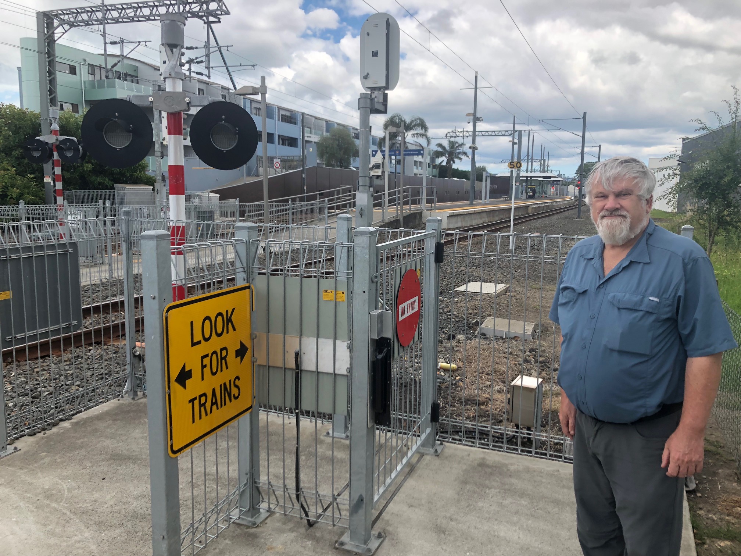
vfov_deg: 48.2
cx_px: 370
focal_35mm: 29
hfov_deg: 61.7
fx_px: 621
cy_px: 278
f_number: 1.8
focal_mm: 3.99
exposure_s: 1/1000
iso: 20
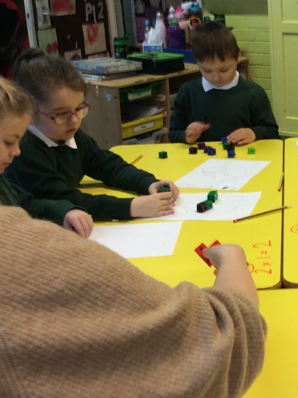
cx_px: 318
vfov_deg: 31.0
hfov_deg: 22.5
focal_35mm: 62
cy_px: 141
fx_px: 712
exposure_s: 1/25
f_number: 2.4
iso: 32
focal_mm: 3.3
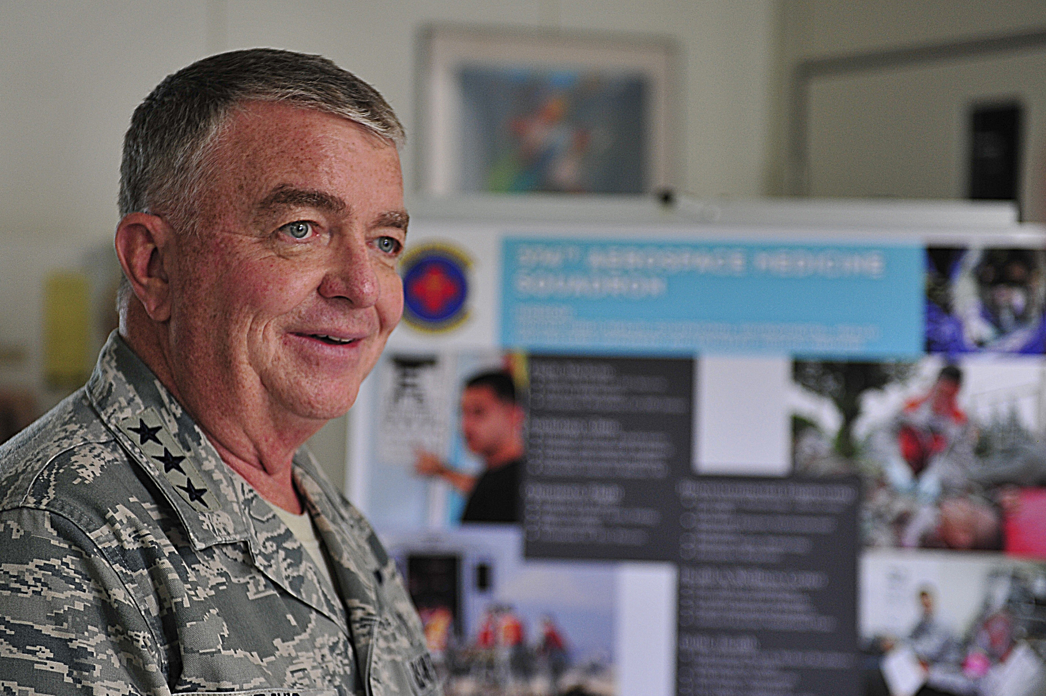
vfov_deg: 18.9
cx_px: 476
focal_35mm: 72
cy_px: 421
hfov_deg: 28.1
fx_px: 2091
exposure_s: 1/60
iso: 500
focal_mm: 56
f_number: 2.8
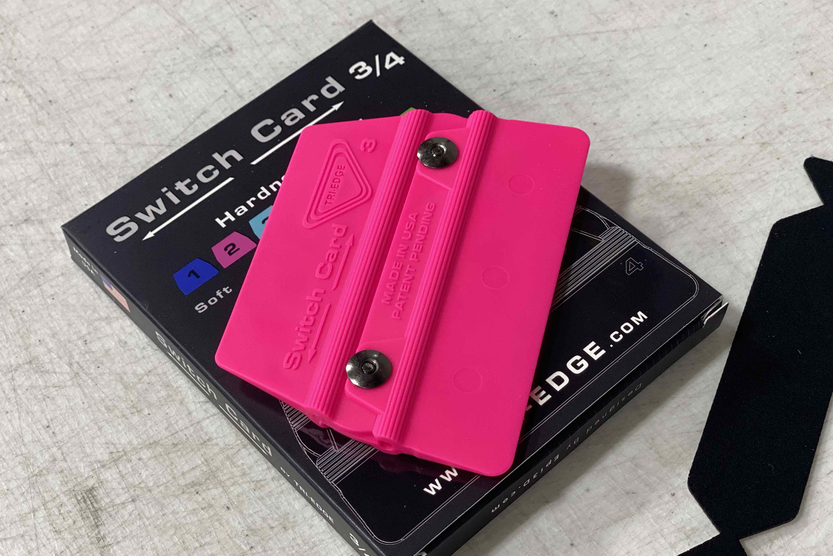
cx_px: 465
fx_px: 1458
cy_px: 321
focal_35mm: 63
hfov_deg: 31.9
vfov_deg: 21.6
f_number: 2
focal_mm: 6
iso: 80
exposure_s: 1/120
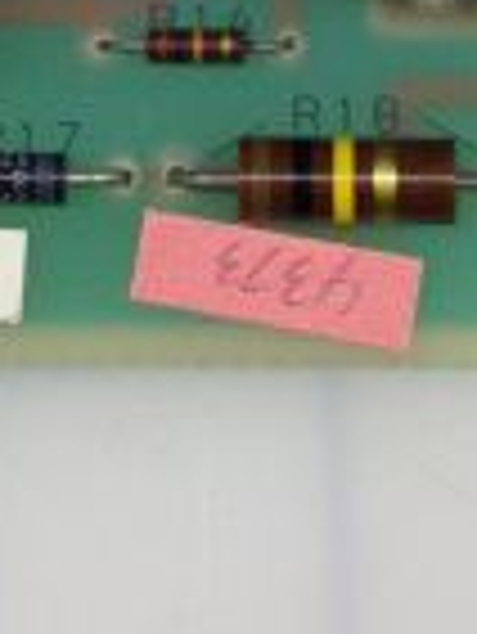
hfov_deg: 7.9
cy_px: -373
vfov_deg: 10.2
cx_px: 148
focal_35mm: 187
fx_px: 3431
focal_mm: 4.12
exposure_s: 1/24
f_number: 2.4
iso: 50
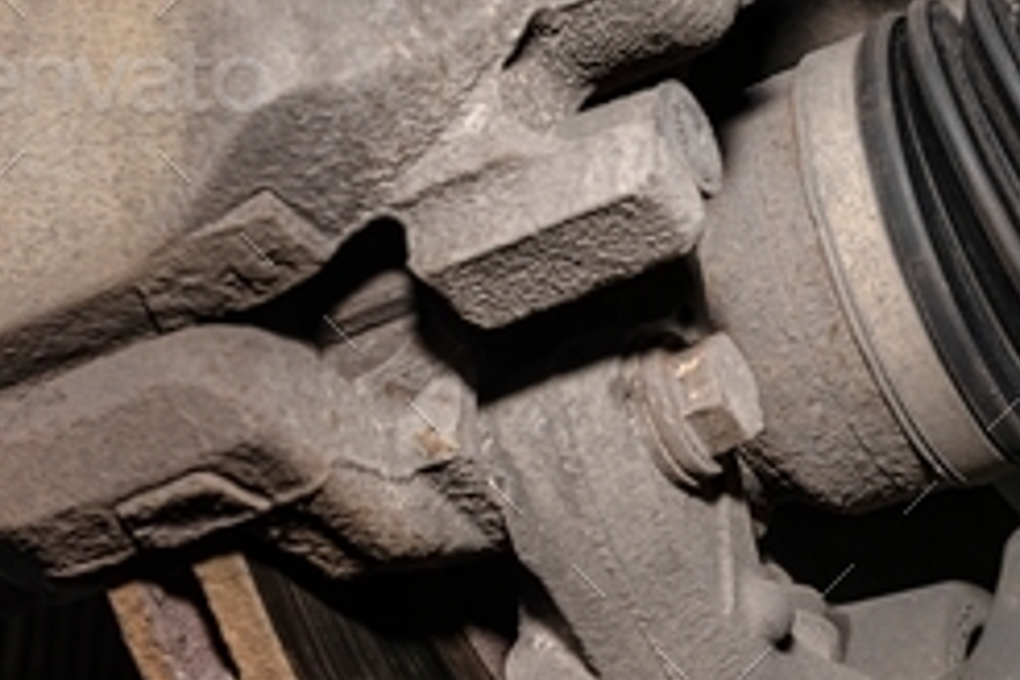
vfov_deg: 16.3
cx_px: 692
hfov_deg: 24.1
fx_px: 2380
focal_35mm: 84
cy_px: 278
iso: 100
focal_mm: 35
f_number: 8
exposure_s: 1/60
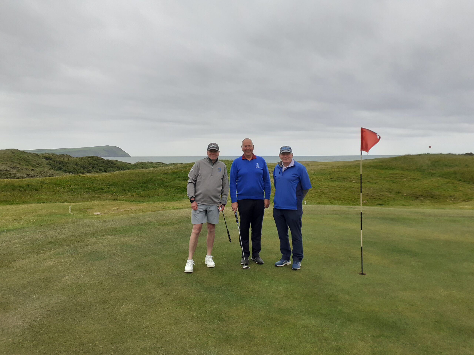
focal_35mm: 27
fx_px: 370
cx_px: 237
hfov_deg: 65.3
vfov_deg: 51.4
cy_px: 178
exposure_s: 1/1325
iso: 40
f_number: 1.9
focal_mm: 3.6
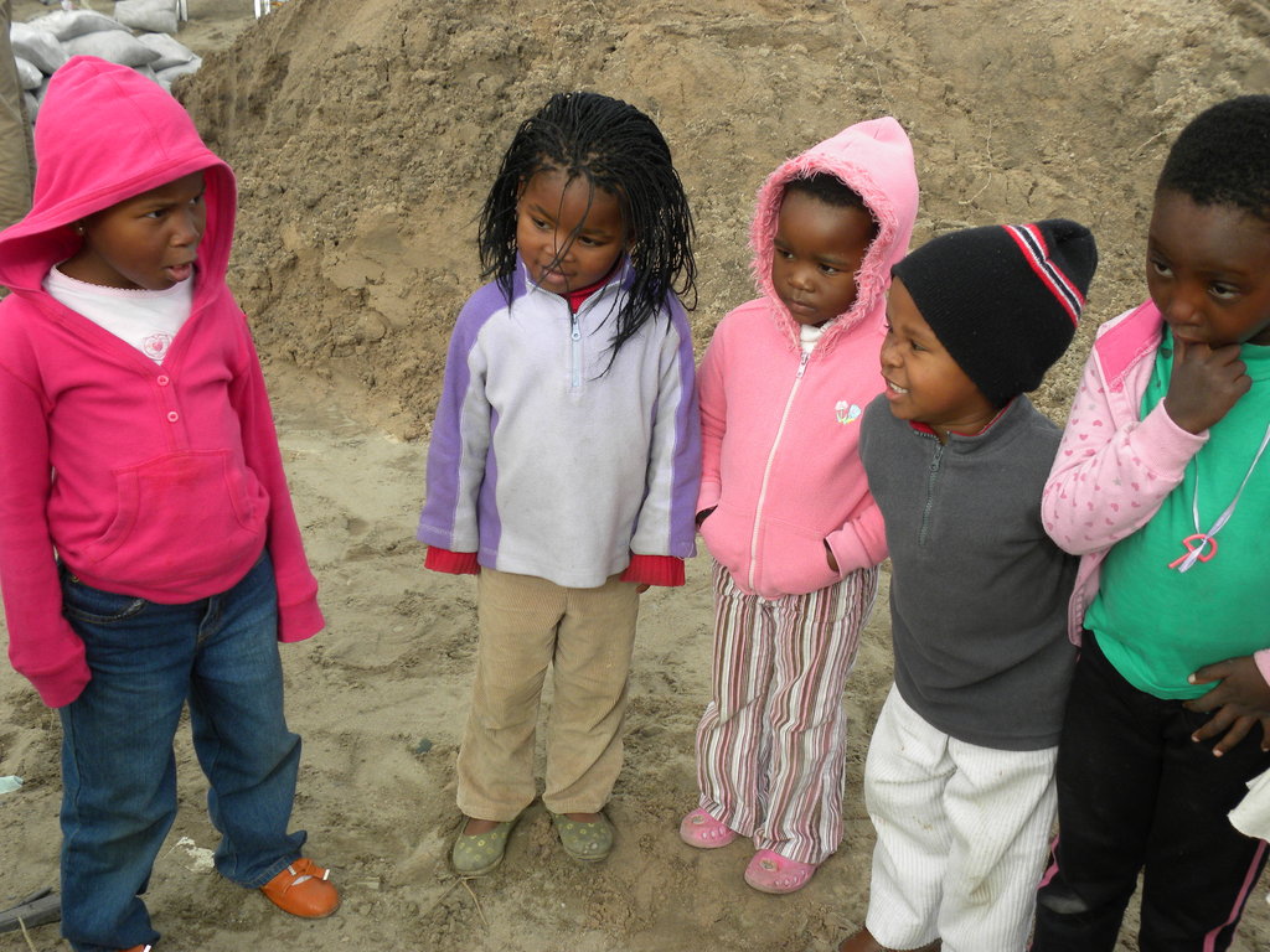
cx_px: 635
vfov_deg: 31.5
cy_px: 476
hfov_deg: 41.2
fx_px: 1688
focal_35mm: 46
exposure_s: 1/327
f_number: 3.2
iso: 101
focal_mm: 8.2
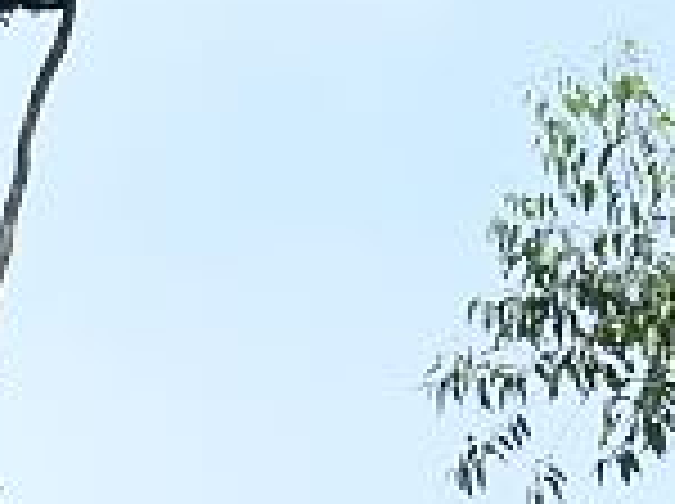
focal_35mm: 108
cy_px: 1123
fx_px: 2103
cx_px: -806
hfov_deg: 14.2
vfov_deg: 11.7
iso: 160
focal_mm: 14
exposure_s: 1/100
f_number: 11
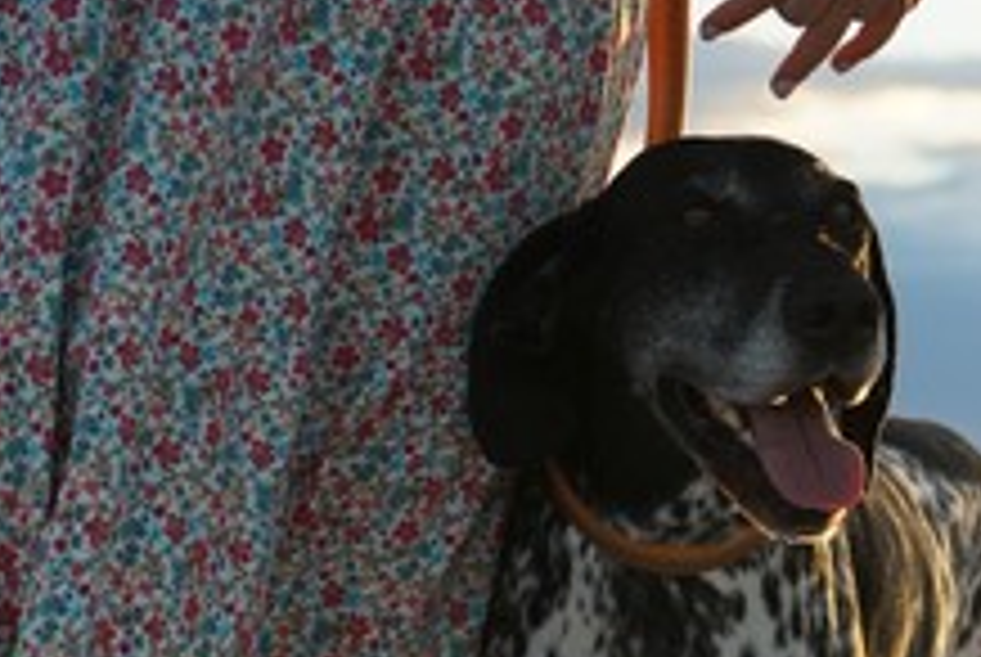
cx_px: 1260
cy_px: 778
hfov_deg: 12.8
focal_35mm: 155
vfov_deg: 8.8
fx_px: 4229
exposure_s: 1/250
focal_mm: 47
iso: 100
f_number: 4.5
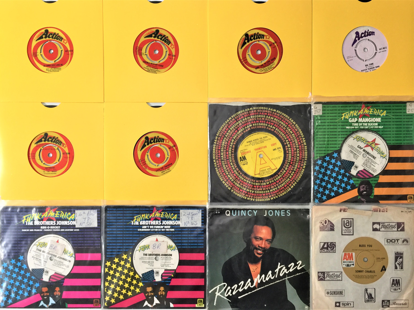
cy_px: 155
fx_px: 347
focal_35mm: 29
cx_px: 207
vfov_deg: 48.2
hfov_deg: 61.7
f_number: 2.2
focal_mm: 4.15
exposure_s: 1/33
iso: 80
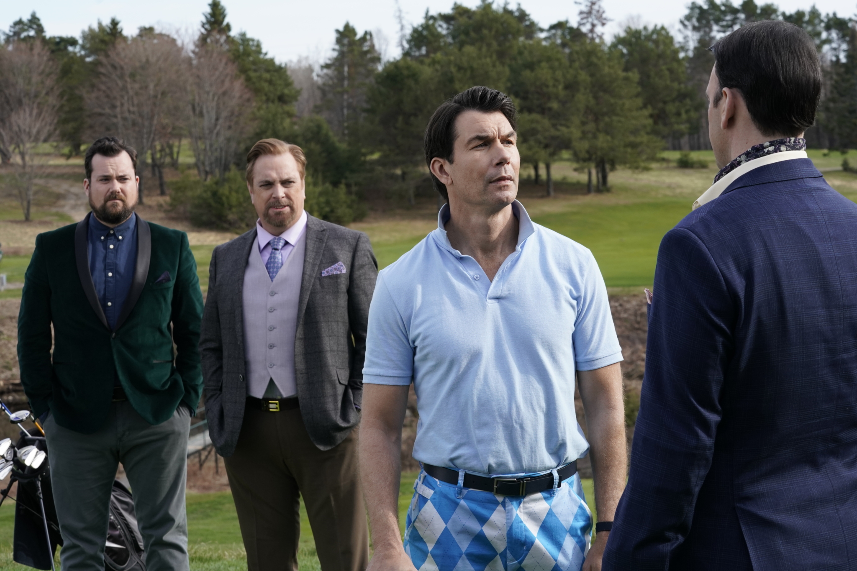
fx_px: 2118
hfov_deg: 22.9
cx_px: 428
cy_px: 286
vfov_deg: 15.4
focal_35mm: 89
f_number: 11
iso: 1000
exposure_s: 1/500
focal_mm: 89
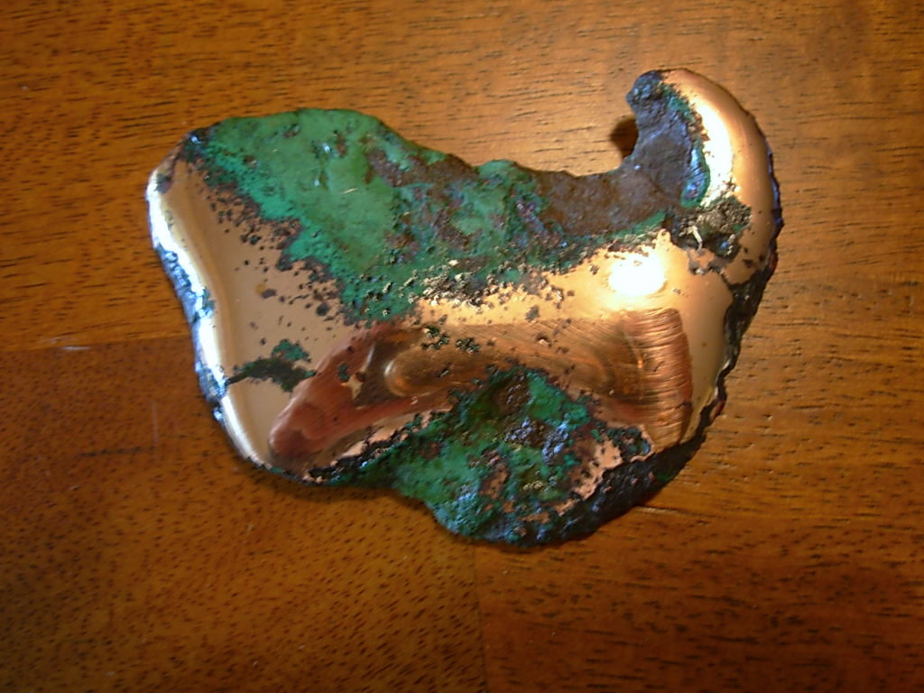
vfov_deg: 37.7
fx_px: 1014
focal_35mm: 38
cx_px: 462
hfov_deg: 49.0
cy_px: 346
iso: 50
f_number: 2.9
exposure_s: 1/4.4
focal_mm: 6.3
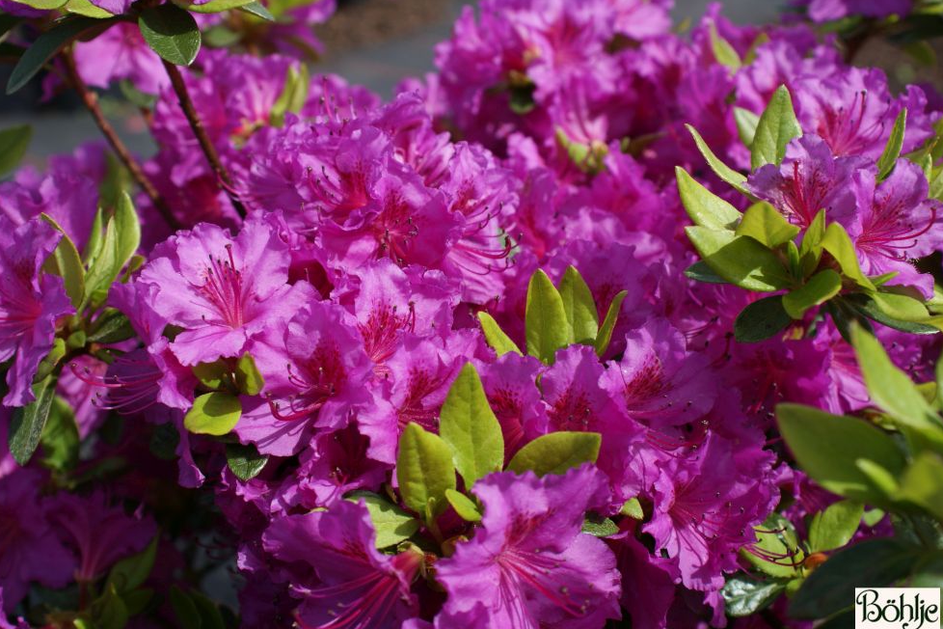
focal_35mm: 43
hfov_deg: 45.4
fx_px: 1126
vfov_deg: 31.2
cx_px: 477
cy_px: 319
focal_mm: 28
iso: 100
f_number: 5.6
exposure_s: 1/500
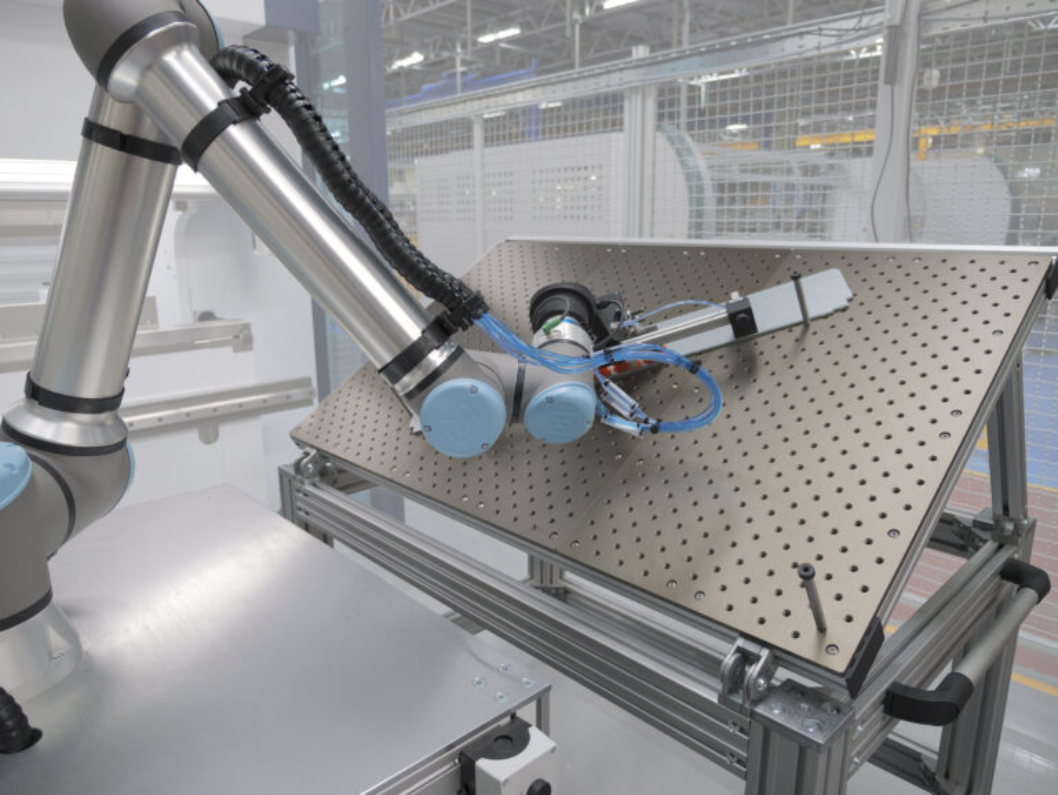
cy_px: 398
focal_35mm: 24
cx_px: 529
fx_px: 734
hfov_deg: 71.6
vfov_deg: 56.9
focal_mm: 12
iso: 200
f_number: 2.8
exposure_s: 1/60
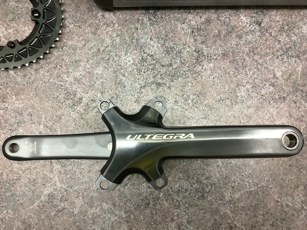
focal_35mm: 31
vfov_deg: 45.4
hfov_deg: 58.4
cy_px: 115
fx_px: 275
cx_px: 154
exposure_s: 1/60
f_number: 2.4
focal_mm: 3.3
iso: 200
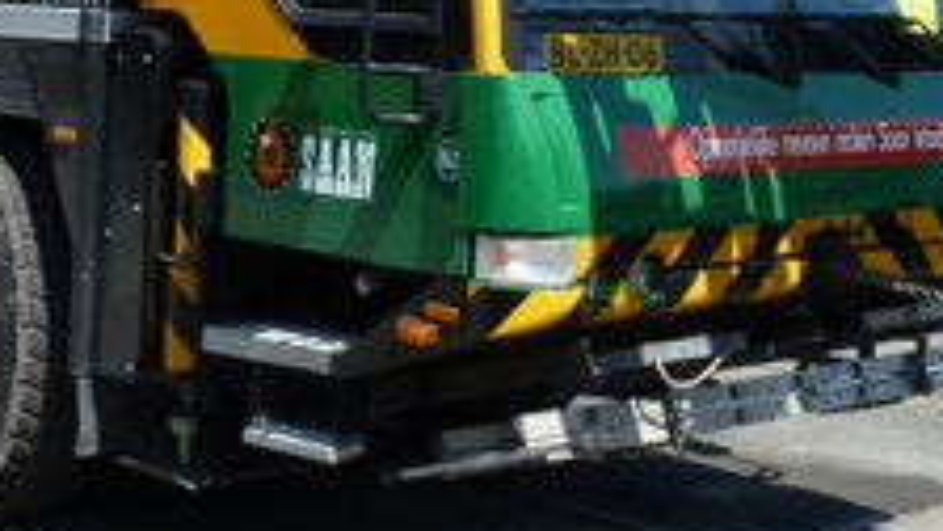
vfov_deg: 15.6
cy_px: -88
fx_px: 1875
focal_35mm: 75
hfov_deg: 28.2
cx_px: 526
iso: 80
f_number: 4
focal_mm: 4.1
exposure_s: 1/320
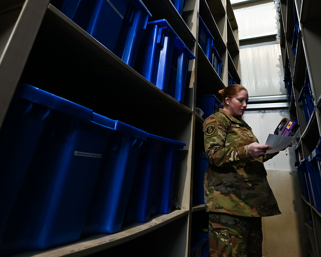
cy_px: 70
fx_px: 218
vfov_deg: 58.3
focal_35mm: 23
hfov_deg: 72.2
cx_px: 184
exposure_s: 1/125
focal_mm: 14
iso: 2000
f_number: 4
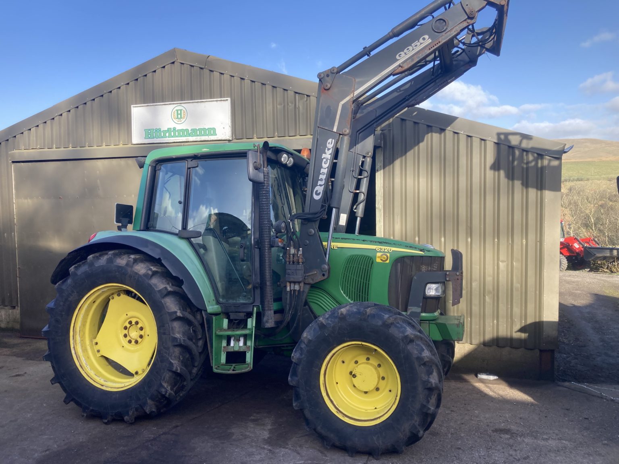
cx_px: 310
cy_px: 232
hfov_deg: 63.4
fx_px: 501
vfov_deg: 49.7
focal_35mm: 28
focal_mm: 3.99
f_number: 1.8
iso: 20
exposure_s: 1/585
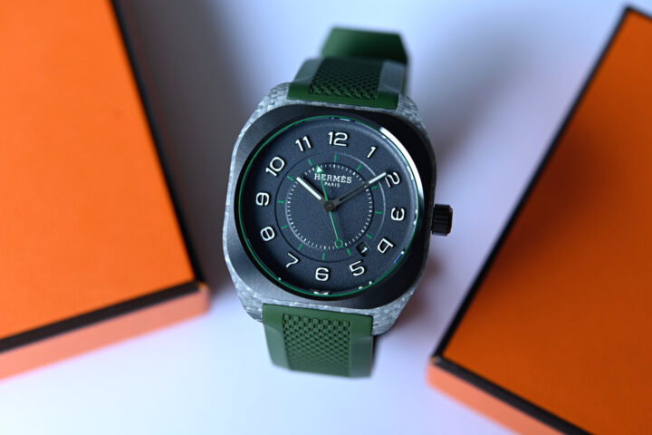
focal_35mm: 60
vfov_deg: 22.6
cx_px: 326
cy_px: 218
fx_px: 1087
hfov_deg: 33.4
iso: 400
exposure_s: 1/100
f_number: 5.6
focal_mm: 60
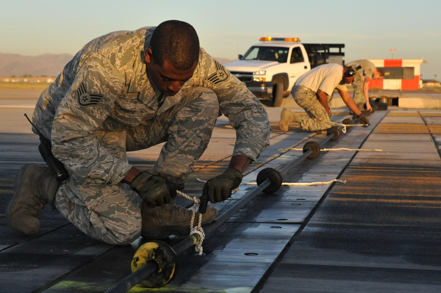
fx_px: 588
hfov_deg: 41.1
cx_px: 220
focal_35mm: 48
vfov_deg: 28.0
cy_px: 146
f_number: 5.6
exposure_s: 1/2500
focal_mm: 48
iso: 2000
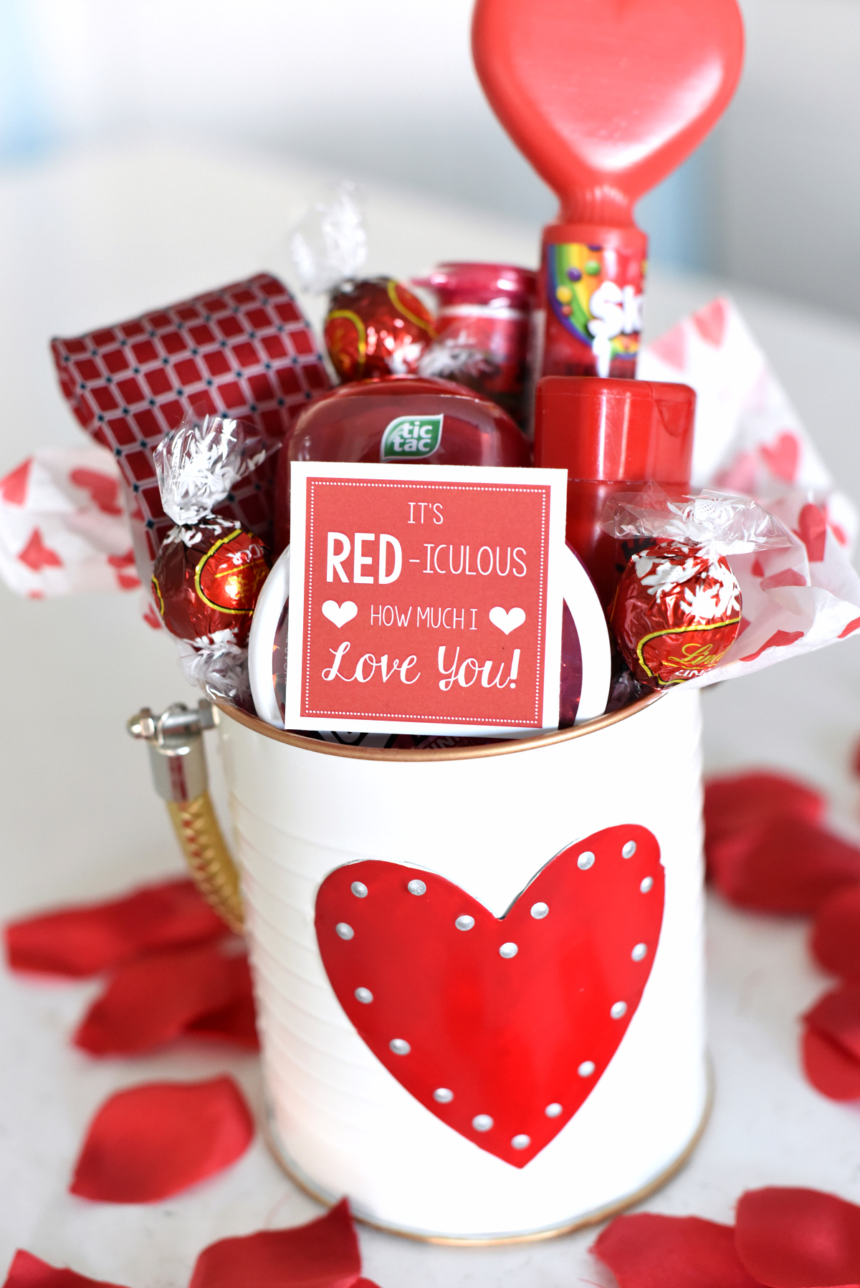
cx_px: 430
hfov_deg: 27.0
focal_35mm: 50
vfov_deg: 39.6
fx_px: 1790
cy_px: 644
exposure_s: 1/200
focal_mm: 50
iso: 2500
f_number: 3.5
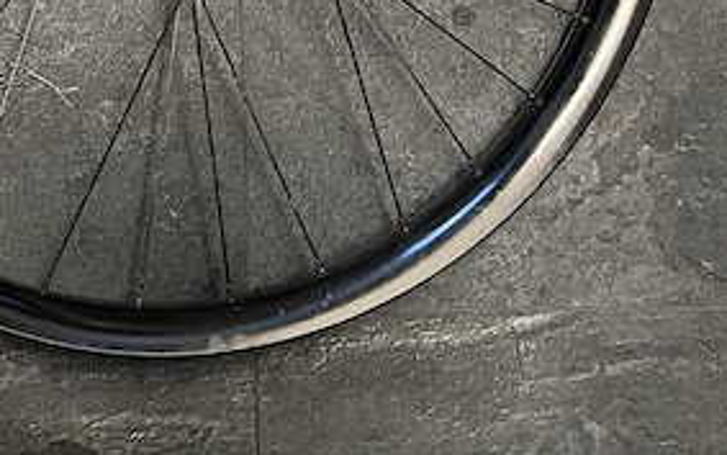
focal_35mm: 78
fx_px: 1546
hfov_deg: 23.7
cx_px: -185
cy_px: -288
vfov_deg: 15.1
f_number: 1.5
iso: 500
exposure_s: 1/60
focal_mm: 5.7
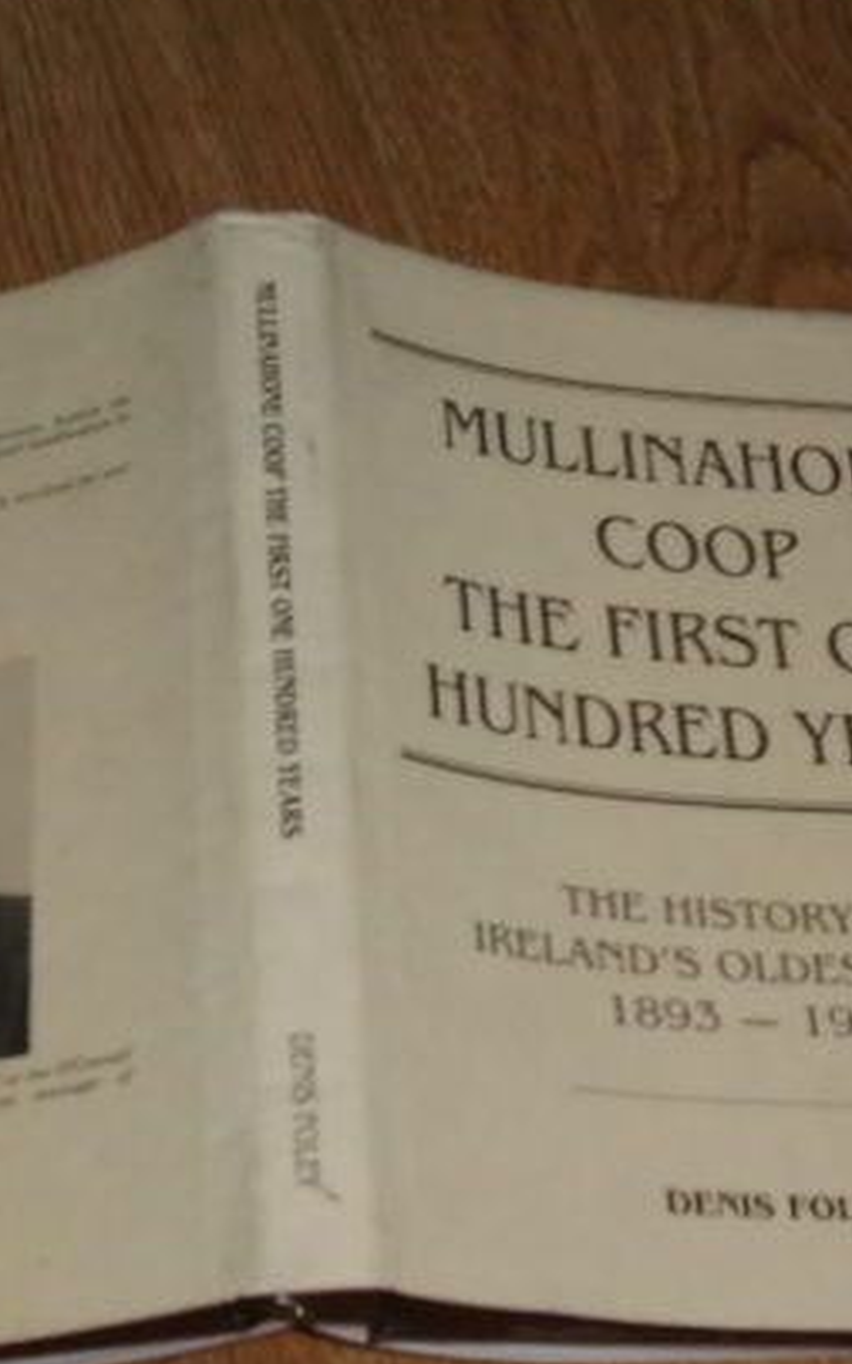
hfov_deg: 15.9
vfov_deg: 25.2
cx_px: 293
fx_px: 3048
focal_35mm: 82
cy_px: 758
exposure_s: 1/50
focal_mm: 8.7
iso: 200
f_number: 4.5
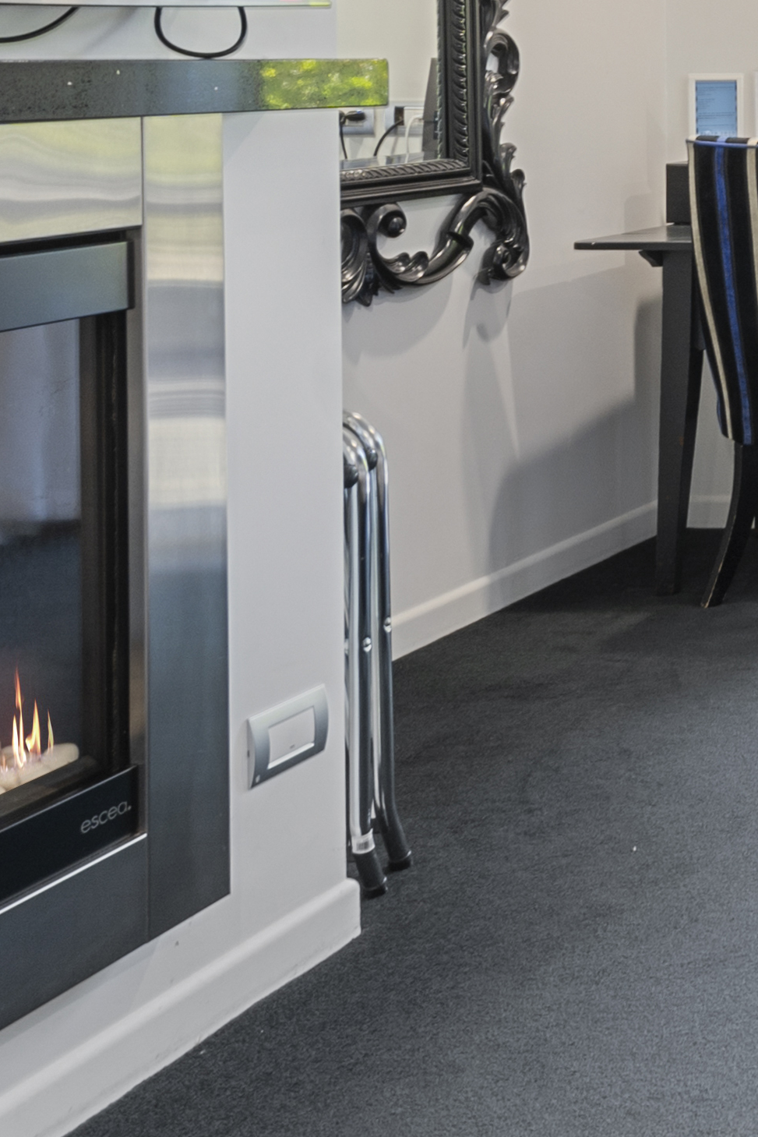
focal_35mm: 58
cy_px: 219
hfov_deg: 17.0
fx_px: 1831
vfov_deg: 33.4
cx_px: 1536
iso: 100
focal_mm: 14
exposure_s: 1/2
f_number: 7.1
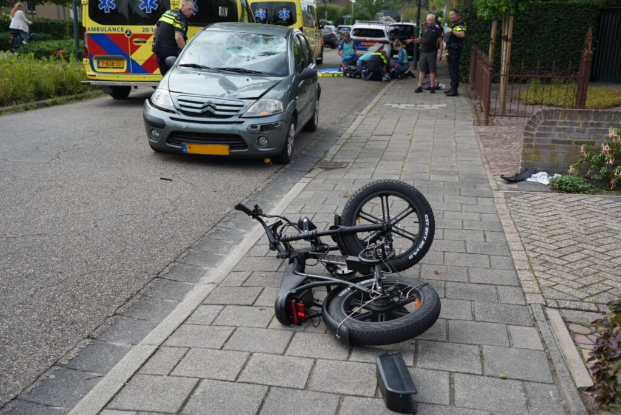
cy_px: 208
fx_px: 708
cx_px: 310
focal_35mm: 41
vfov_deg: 32.7
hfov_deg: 47.4
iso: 100
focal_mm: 41
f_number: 4.5
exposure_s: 1/500
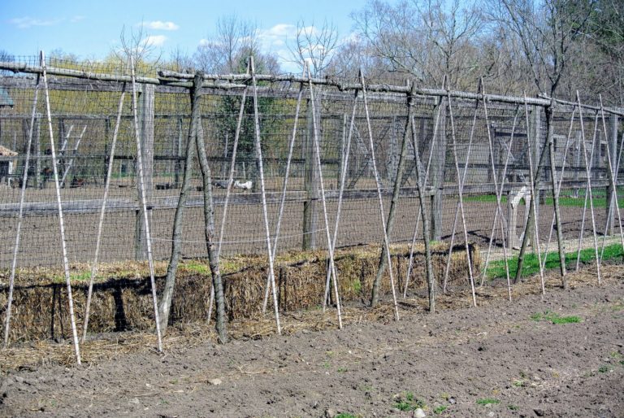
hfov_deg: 25.0
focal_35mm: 81
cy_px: 209
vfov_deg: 16.9
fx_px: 1406
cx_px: 312
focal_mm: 30
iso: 100
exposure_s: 1/640
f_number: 4.5
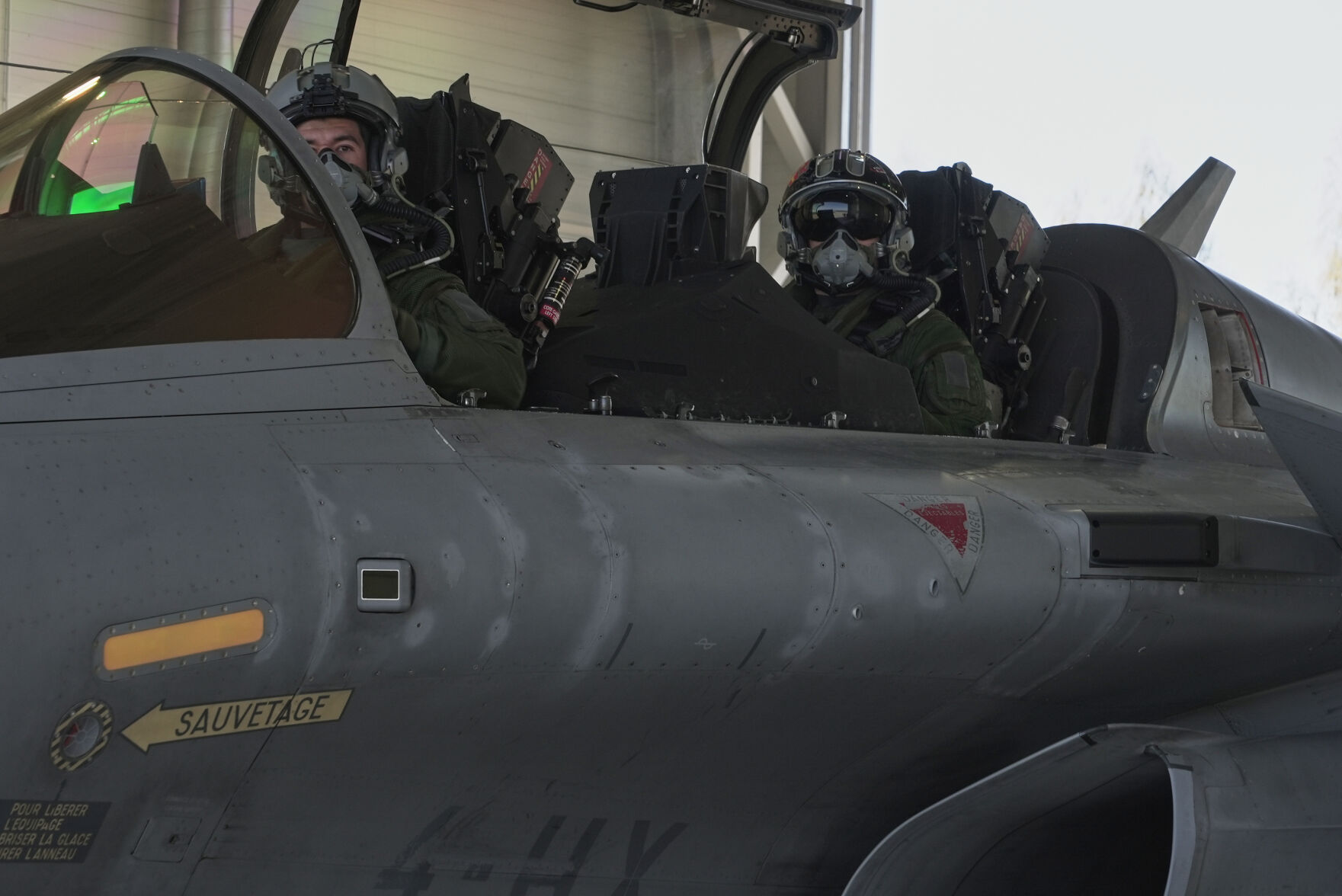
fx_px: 5370
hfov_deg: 14.2
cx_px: 671
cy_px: 448
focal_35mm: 144
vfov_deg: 9.5
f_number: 13
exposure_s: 1/50
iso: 500
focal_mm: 144
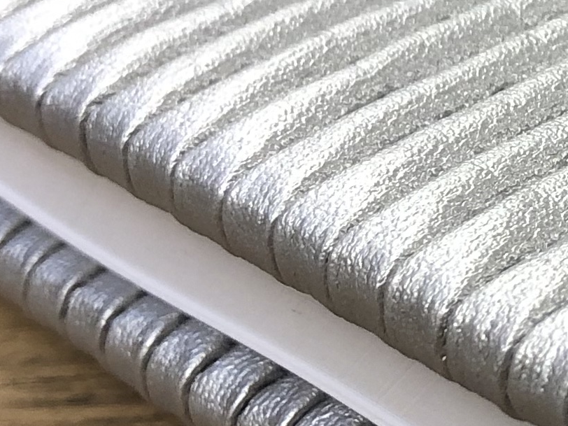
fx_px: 2281
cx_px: 937
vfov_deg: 10.6
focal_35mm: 139
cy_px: 73
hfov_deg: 13.1
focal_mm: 4
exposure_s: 1/33
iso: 25
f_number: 1.8
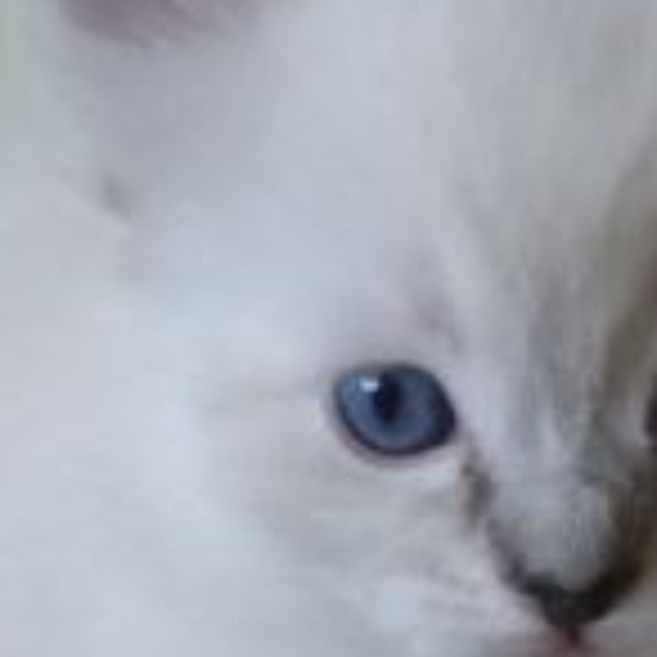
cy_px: 662
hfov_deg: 17.6
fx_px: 2083
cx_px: 598
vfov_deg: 17.5
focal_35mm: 97
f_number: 3.3
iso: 800
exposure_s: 1/125
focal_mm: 4.3
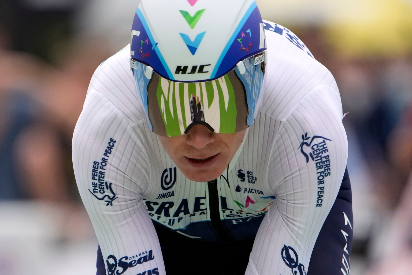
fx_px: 10323
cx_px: 206
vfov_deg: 1.5
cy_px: 138
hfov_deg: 2.3
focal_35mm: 902
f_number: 6.3
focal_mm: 600
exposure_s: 1/2000
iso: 1250
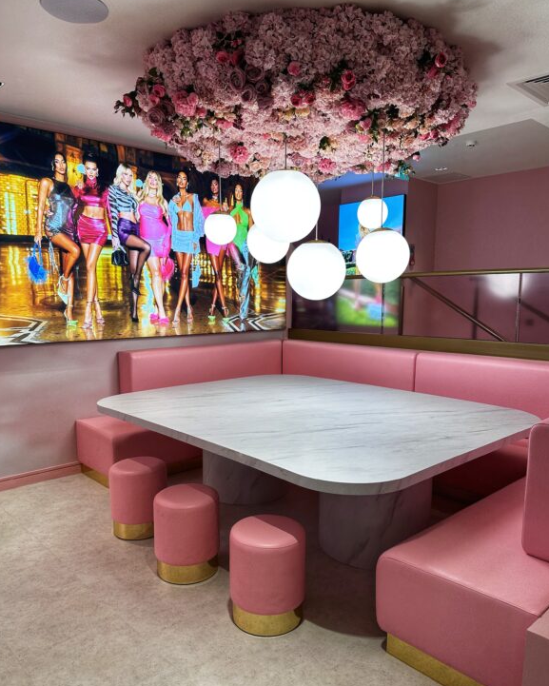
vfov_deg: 65.9
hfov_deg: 54.9
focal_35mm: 26
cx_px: 275
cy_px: 372
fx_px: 528
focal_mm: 6.86
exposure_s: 1/180
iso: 80
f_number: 1.78
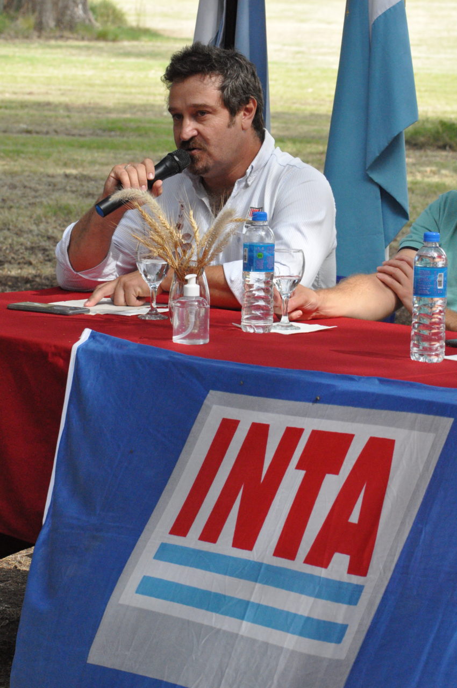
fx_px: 3007
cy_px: 344
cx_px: 228
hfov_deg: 8.7
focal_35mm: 158
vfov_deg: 13.1
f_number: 11
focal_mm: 105
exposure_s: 1/500
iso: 2500
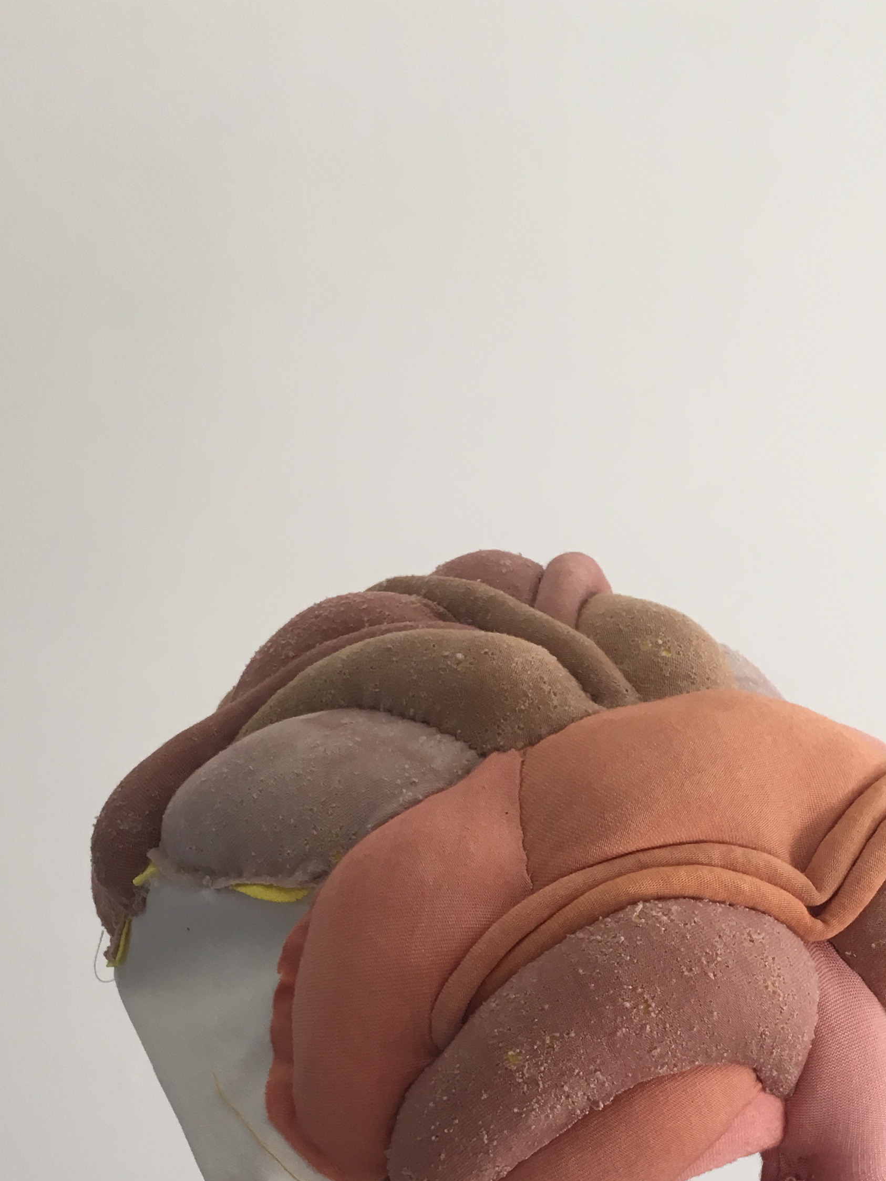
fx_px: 1775
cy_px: 964
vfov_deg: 35.5
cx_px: 610
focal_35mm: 52
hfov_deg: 27.8
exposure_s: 1/40
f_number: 2.2
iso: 25
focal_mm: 4.15
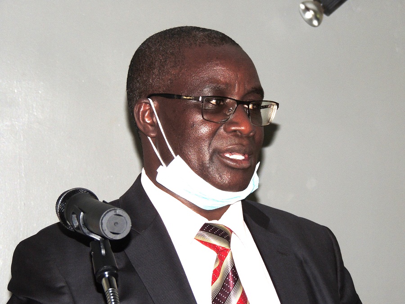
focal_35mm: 170
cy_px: 152
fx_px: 1989
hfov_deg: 11.6
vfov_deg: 8.7
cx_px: 202
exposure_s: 1/60
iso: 220
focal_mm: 30.3
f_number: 4.5
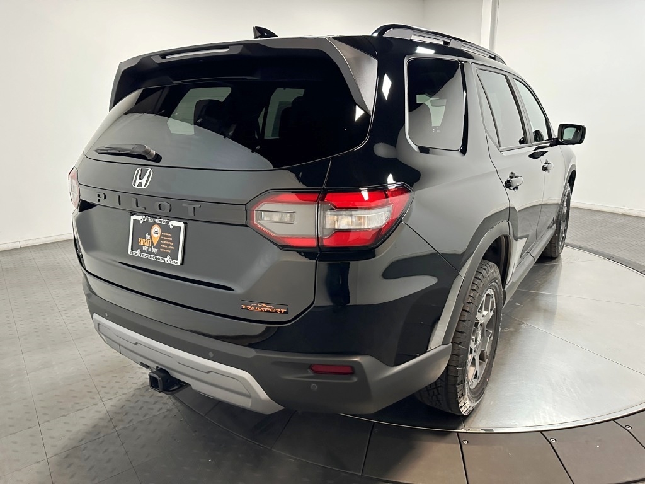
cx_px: 322
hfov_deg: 71.6
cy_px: 242
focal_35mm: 24
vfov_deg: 56.8
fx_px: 447
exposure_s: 1/60
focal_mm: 6.86
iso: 800
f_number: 1.78
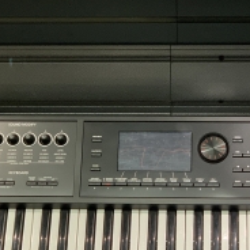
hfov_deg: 13.4
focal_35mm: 130
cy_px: 147
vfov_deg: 13.4
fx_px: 1062
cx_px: 164
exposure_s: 1/60
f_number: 2.4
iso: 125
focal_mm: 6
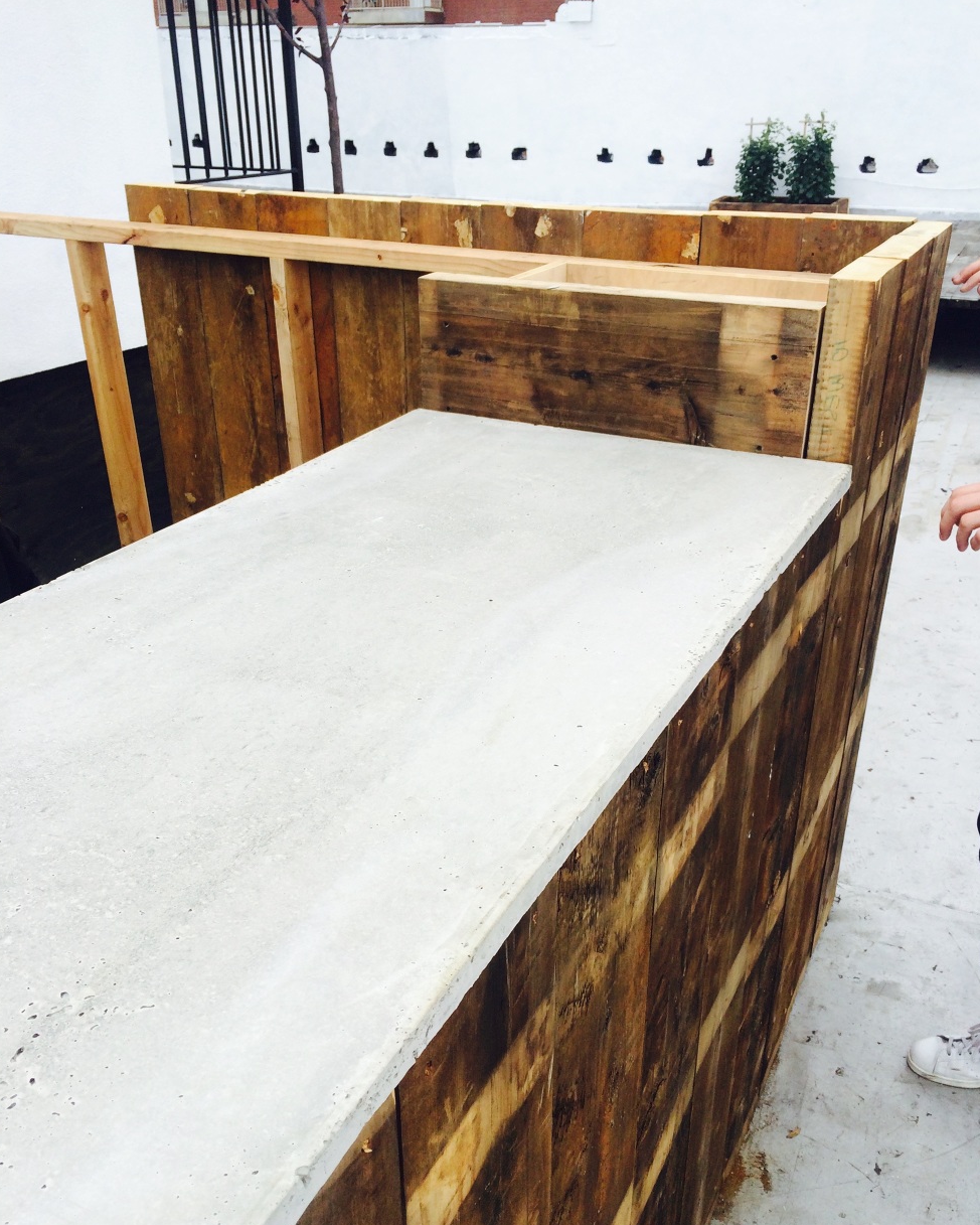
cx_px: 489
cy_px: 670
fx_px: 1124
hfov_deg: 47.1
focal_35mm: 31
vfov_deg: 57.1
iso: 32
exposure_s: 1/1325
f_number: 2.2
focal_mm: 4.15
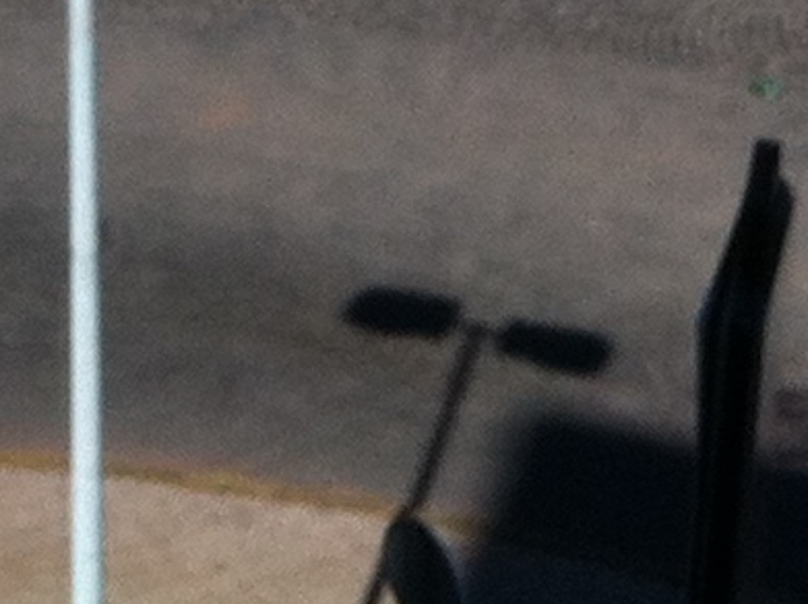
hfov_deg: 8.2
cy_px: -1369
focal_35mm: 232
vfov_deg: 5.8
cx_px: -645
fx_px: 5407
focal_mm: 3.85
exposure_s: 1/1774
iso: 80
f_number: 2.8
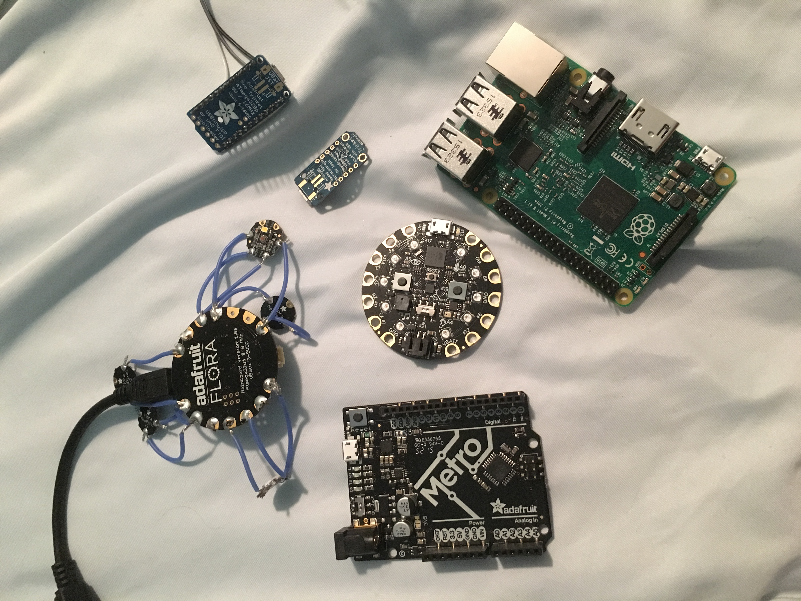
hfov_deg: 61.7
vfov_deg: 48.2
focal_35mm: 29
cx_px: 400
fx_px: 671
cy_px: 300
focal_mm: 4.15
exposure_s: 1/15
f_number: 2.2
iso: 320
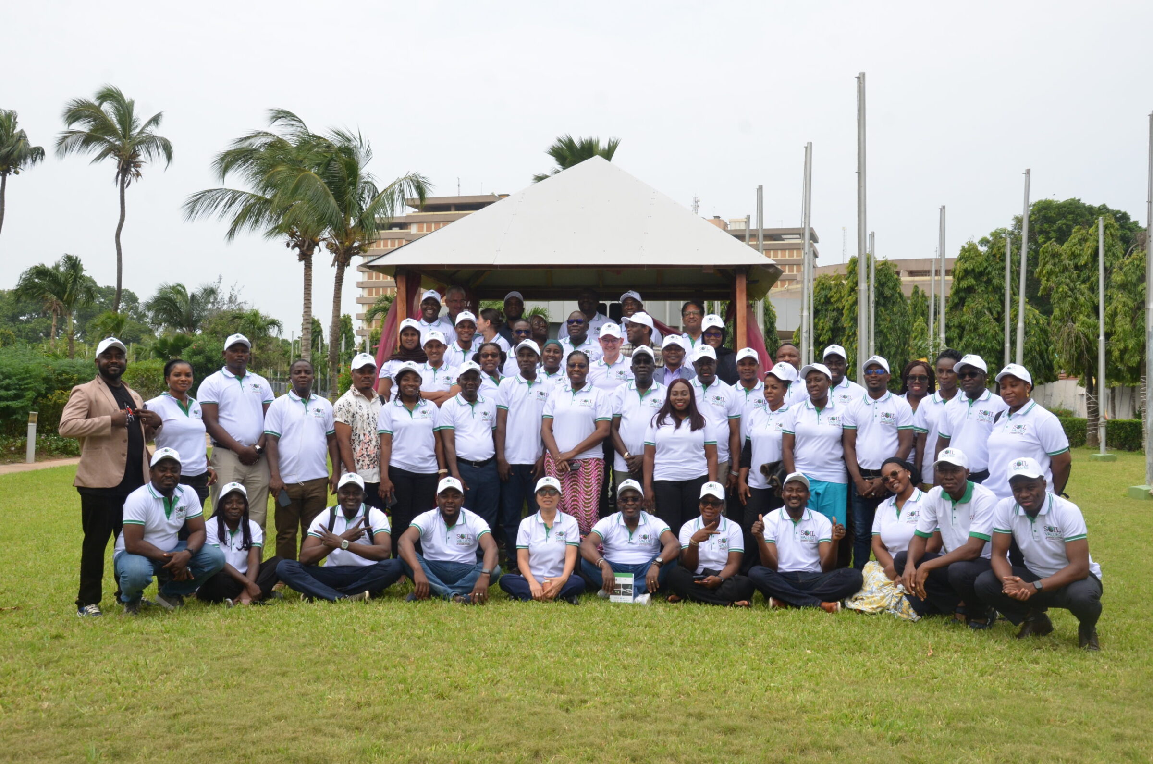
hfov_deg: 53.2
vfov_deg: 36.7
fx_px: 1151
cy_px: 382
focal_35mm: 36
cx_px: 576
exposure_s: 1/400
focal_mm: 24
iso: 500
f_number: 10
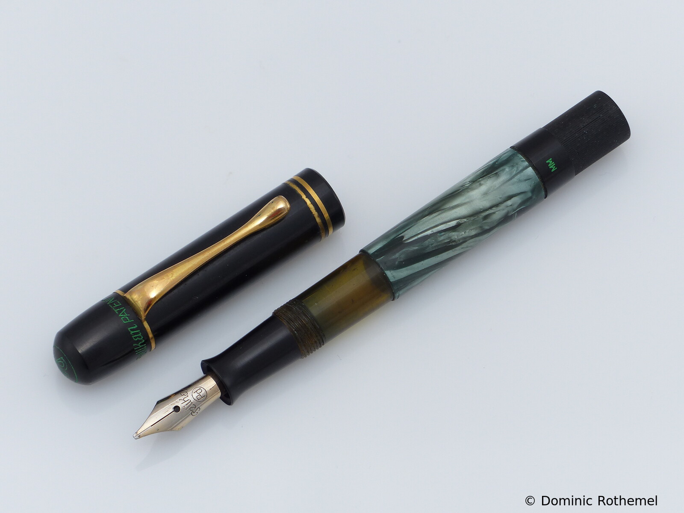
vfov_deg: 4.4
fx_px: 6679
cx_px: 342
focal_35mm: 338
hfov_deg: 5.9
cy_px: 256
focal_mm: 60.8
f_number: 4
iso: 100
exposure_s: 1/160
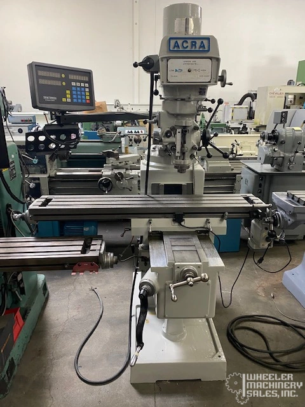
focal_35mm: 26
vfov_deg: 67.3
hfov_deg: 53.1
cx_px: 152
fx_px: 305
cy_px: 204
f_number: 1.8
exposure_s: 1/60
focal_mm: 4.25
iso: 200
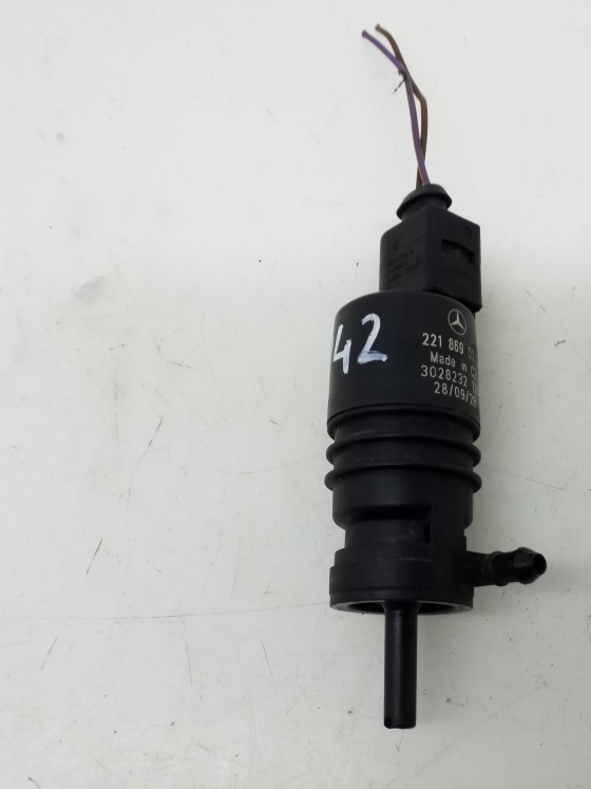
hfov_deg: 38.2
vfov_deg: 50.1
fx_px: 843
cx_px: 394
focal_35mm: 37
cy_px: 401
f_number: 1.9
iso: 100
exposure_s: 1/50
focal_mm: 3.6
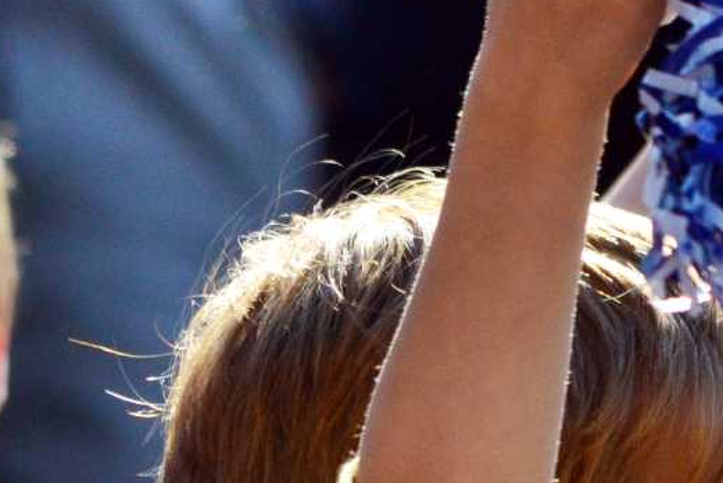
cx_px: 935
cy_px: 437
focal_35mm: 1176
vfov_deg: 1.2
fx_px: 23630
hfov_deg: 1.8
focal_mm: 200
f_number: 5
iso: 900
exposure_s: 1/4000
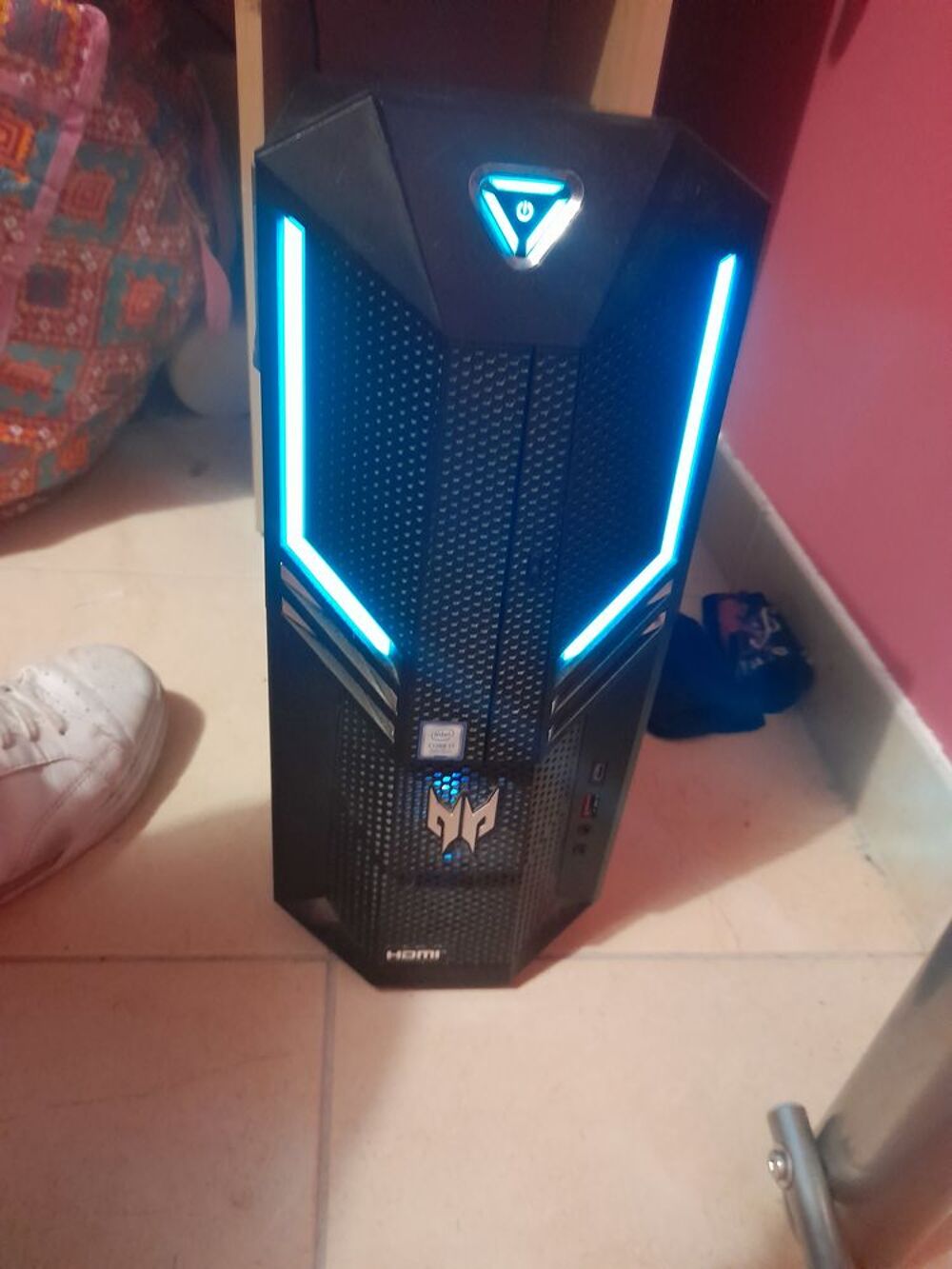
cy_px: 634
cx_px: 476
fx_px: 917
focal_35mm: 25
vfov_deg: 69.4
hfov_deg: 54.9
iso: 800
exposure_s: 1/10
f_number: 2
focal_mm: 4.6
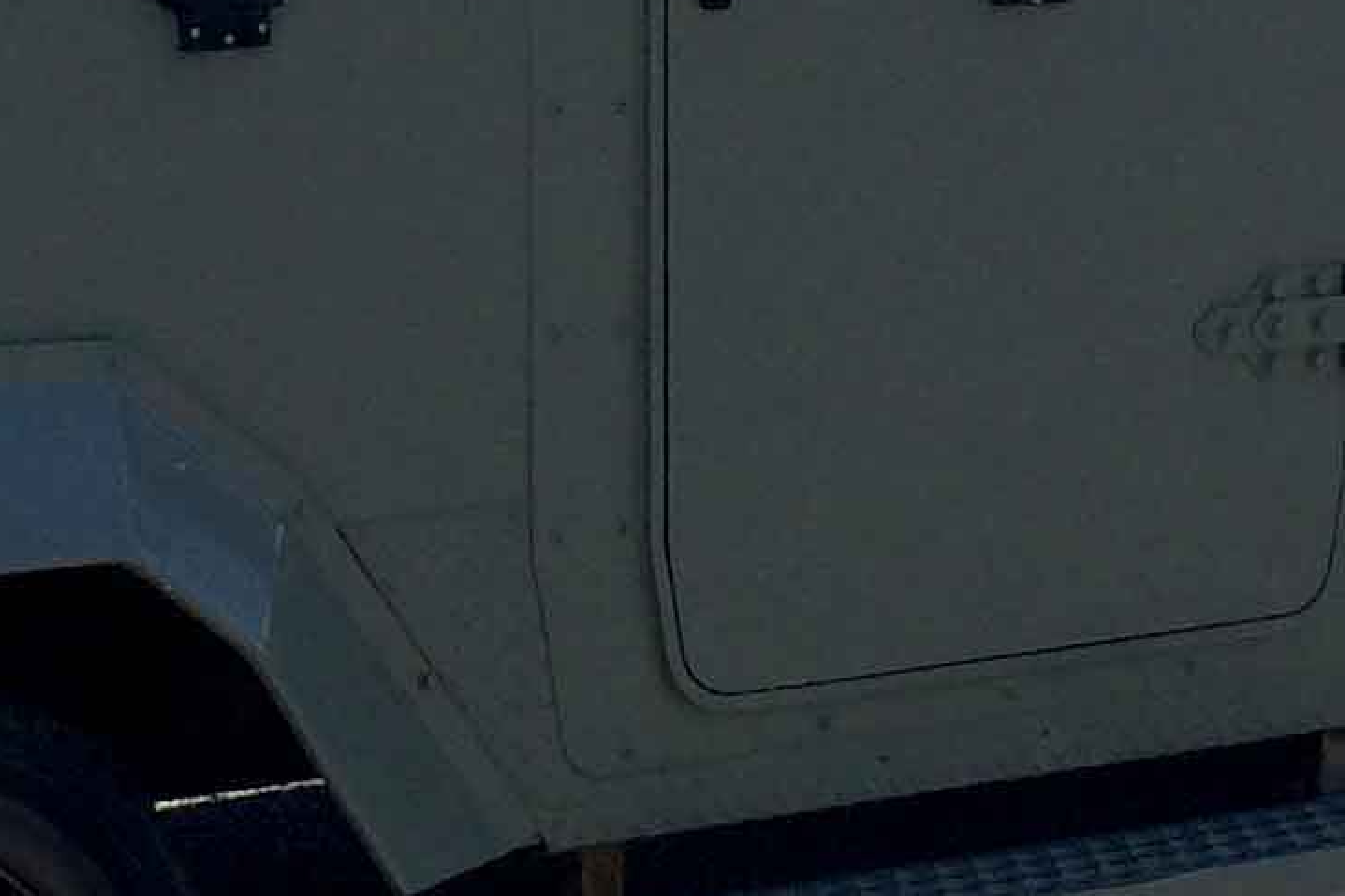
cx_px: 347
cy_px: -44
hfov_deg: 14.7
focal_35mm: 139
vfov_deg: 9.8
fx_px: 5191
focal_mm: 4.12
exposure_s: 1/2283
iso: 32
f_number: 2.2
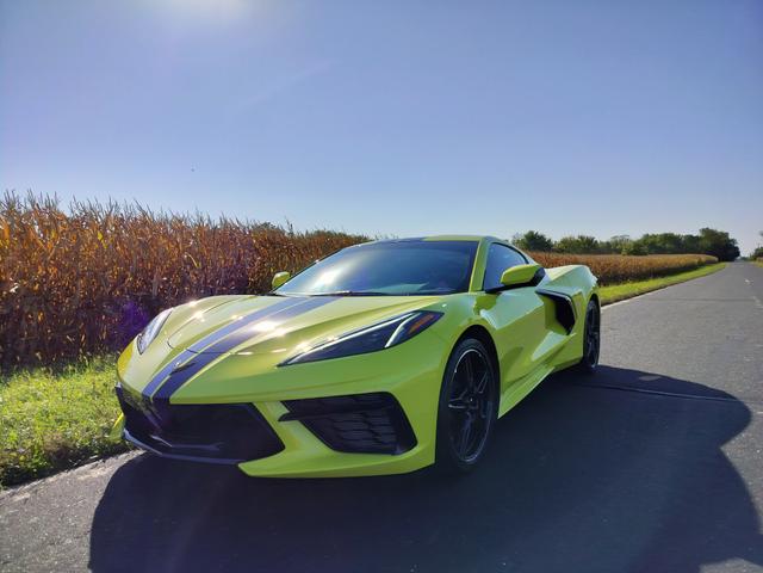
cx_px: 382
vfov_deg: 56.8
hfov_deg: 71.6
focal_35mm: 24
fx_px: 529
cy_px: 286
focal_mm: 5.24
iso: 50
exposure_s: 1/1992
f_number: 1.7
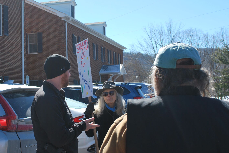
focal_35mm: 51
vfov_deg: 26.7
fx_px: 322
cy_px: 72
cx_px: 95
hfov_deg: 39.0
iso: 100
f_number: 7.1
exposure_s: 1/200
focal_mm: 27
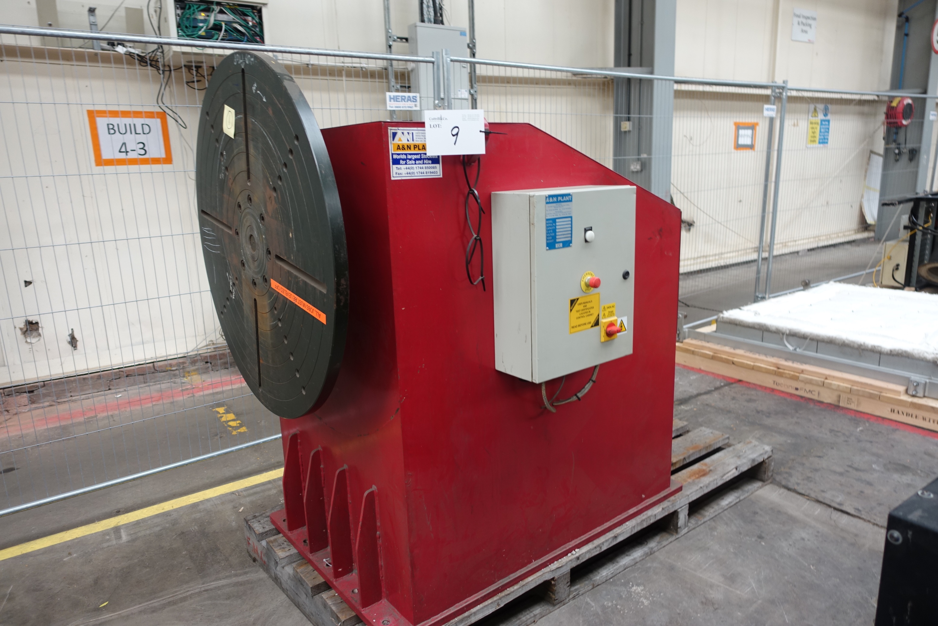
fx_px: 625
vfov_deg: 53.1
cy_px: 313
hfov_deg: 73.7
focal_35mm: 24
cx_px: 469
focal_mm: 8.8
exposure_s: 1/30
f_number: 2
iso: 125
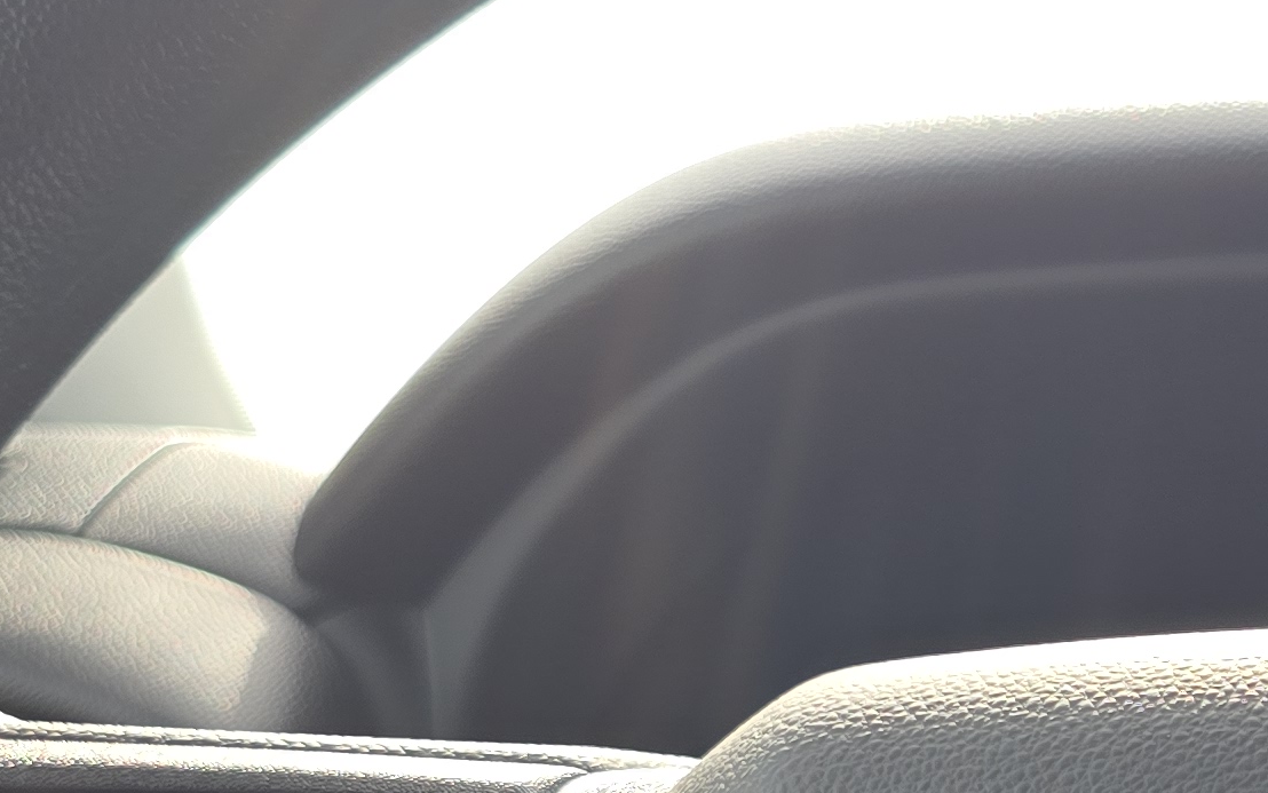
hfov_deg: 22.0
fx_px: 3042
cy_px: 882
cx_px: 1457
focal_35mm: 88
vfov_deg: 14.5
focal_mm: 6.3
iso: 16
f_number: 1.7
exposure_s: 1/180
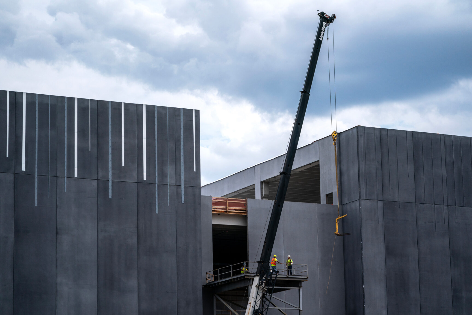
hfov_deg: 18.8
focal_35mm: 109
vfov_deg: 12.6
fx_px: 1429
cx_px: 236
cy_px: 158
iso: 320
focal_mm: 109
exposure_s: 1/12800
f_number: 2.8
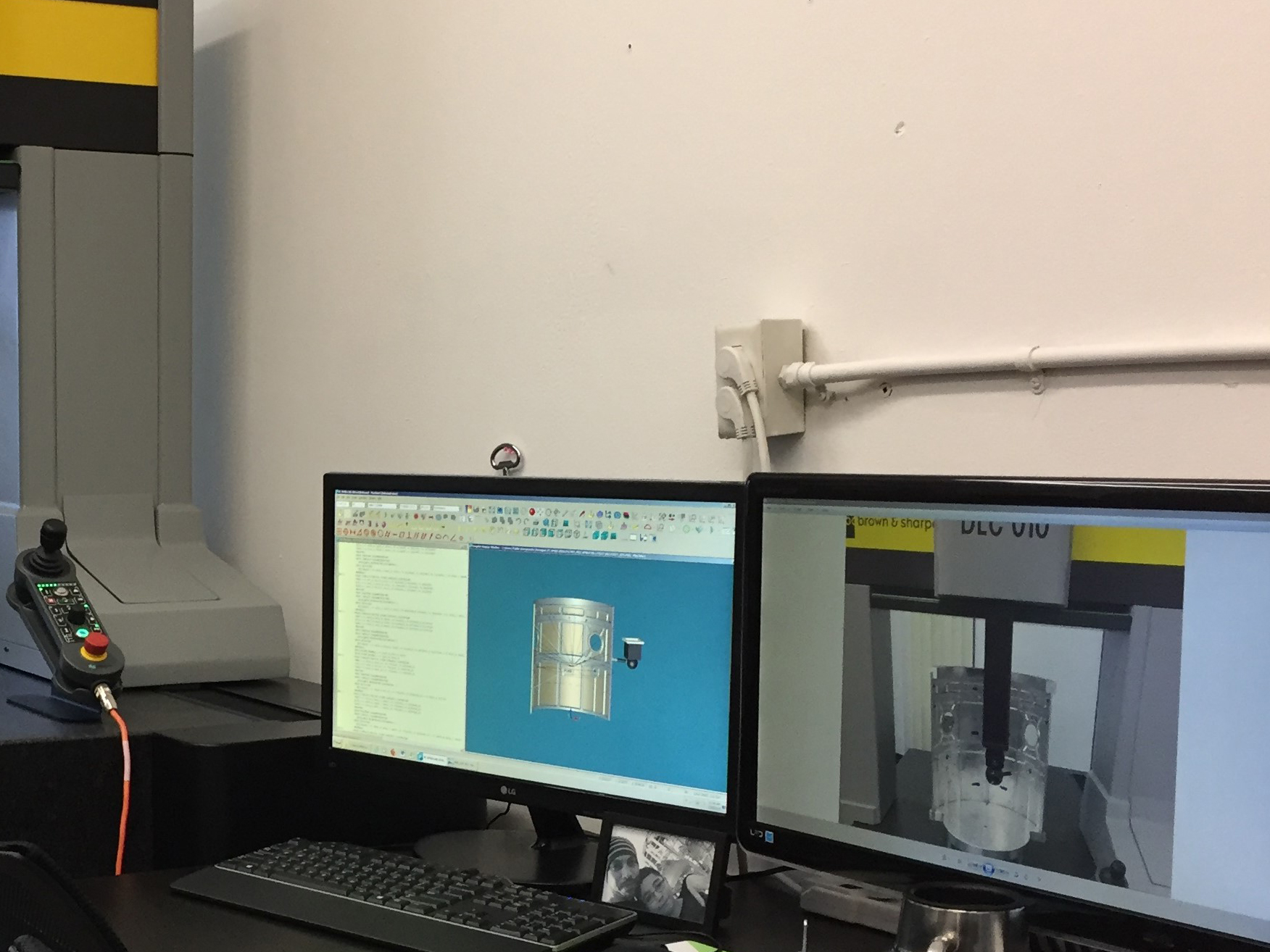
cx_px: 180
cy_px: 662
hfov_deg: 34.0
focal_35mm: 54
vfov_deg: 26.8
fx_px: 1981
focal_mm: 4.15
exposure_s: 1/30
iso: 50
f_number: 2.2
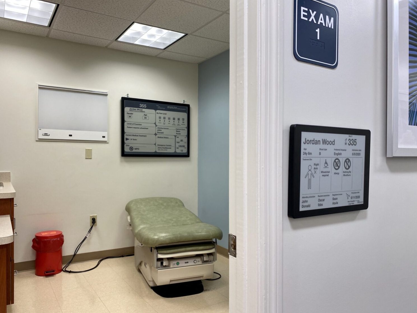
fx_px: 325
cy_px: 161
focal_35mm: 27
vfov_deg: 51.3
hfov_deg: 65.3
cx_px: 206
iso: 64
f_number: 1.8
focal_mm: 4.25
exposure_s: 1/120
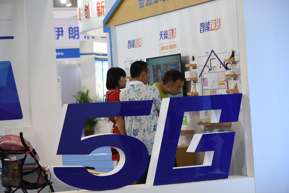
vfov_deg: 11.4
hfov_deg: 17.1
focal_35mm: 120
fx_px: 964
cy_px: 96
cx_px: 144
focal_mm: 120
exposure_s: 1/125
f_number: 5.6
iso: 1600
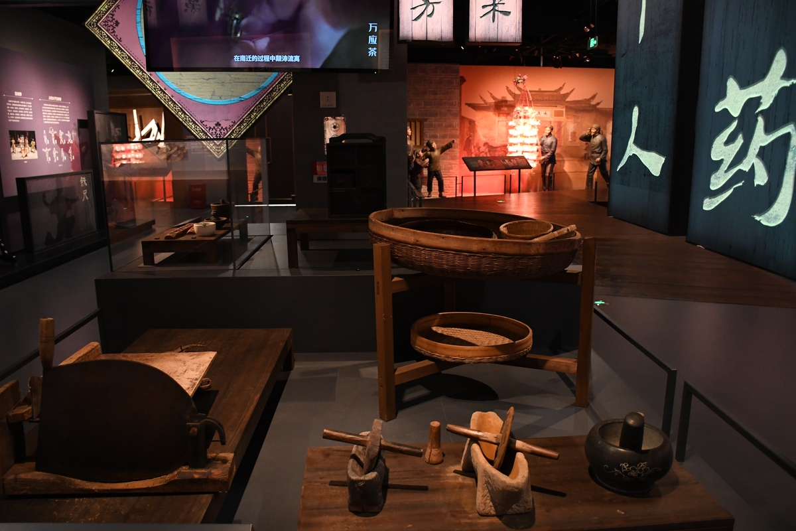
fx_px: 597
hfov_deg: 67.4
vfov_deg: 47.9
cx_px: 398
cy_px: 266
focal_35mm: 27
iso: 3200
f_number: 4
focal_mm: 18
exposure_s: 1/100
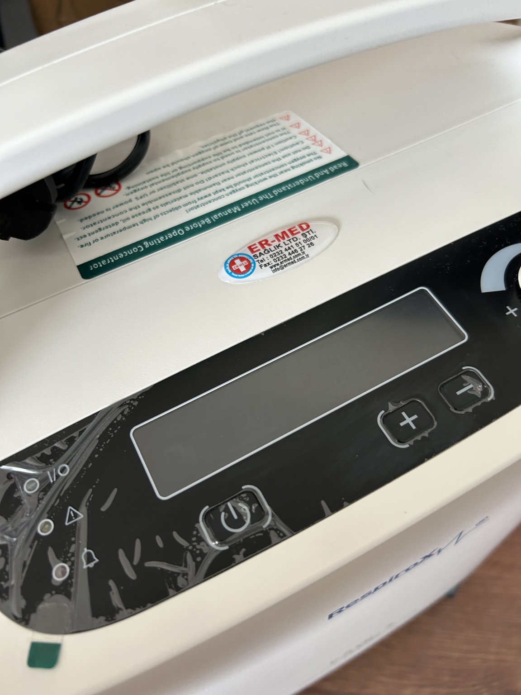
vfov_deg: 67.3
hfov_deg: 53.1
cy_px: 348
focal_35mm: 26
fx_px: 522
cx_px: 260
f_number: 1.5
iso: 125
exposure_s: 1/78
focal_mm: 5.7
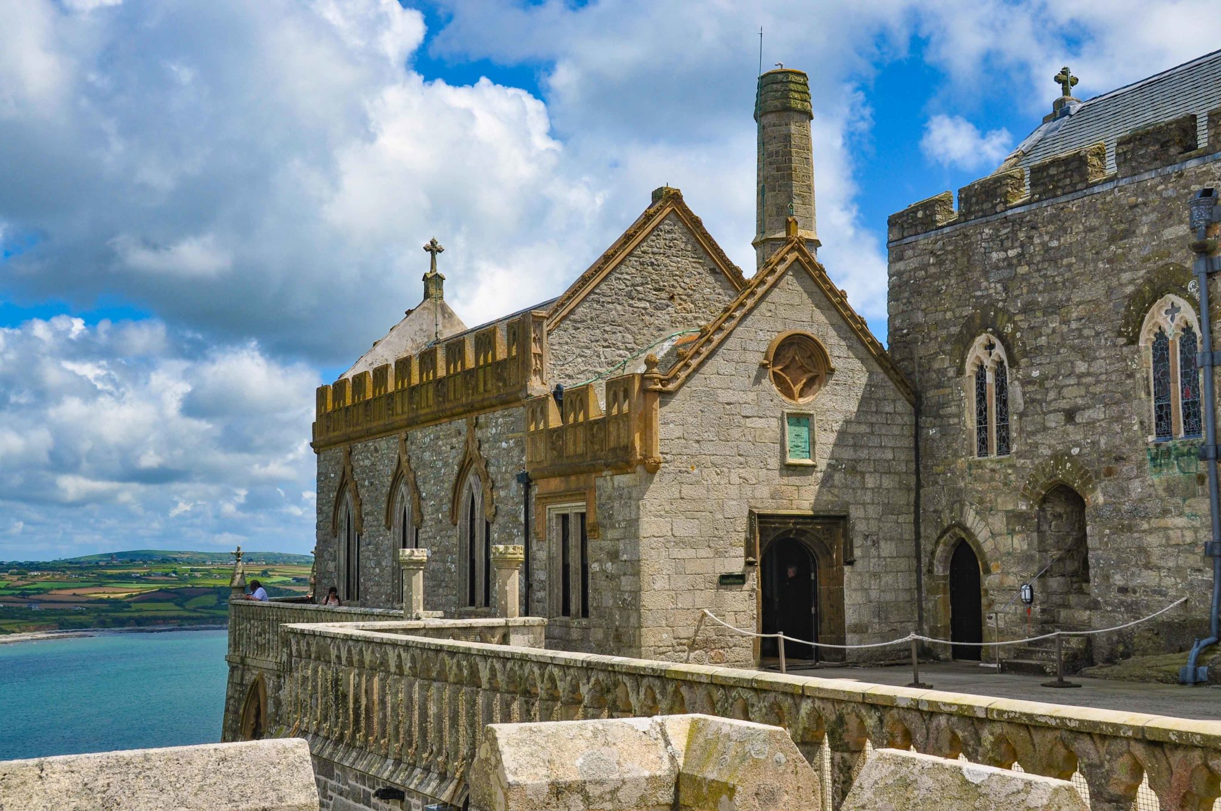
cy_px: 406
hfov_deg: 46.5
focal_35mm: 42
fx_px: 1423
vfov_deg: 31.8
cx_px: 610
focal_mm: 28
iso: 200
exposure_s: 1/400
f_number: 10
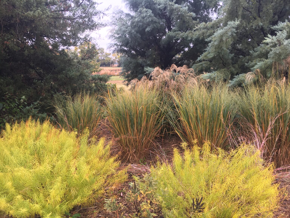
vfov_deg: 48.2
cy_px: 109
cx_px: 145
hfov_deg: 61.7
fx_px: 243
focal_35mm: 29
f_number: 2.2
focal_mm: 4.15
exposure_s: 1/60
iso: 25
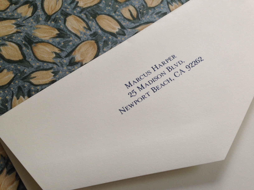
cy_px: 95
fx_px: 242
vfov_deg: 42.9
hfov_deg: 55.4
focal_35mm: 33
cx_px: 127
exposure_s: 1/30
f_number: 2.4
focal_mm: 4.12
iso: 50
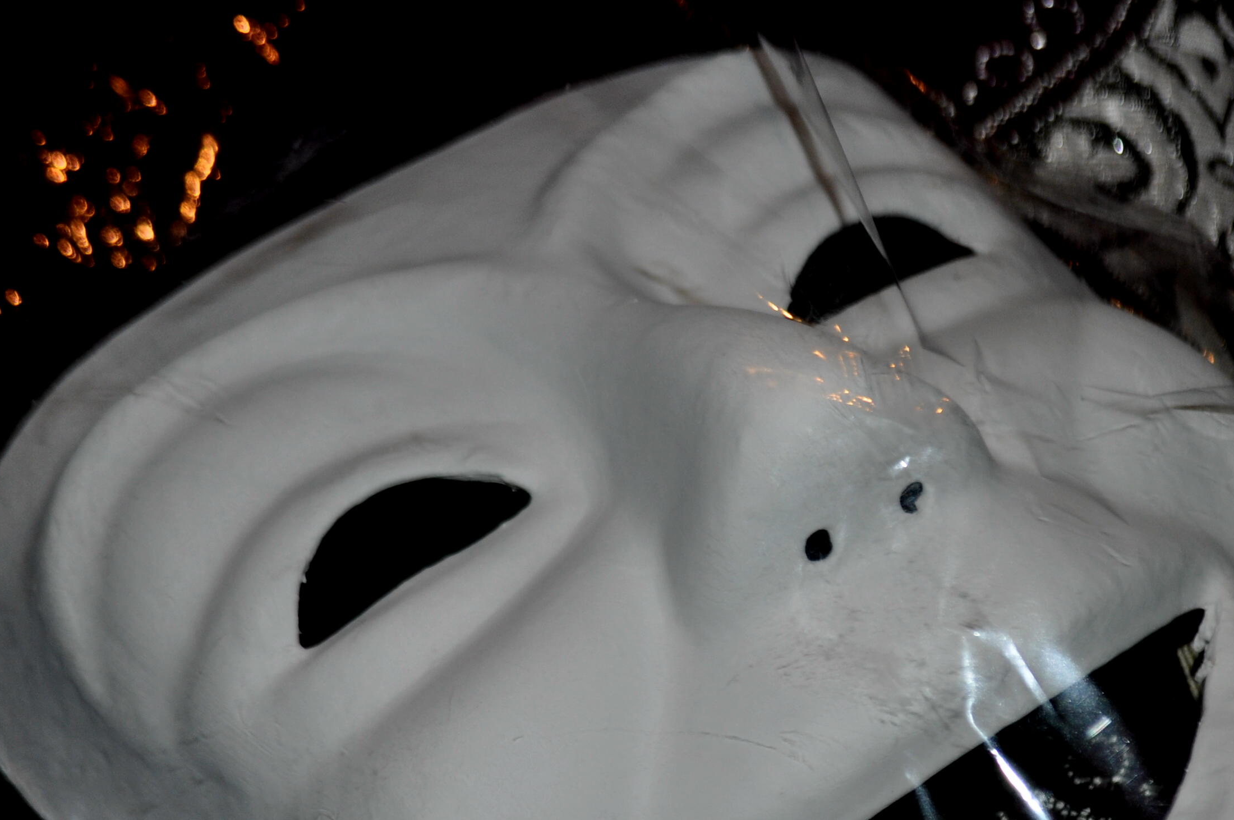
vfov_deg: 17.6
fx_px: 2602
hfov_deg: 26.5
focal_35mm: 76
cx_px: 856
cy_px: 727
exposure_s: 1/60
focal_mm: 26
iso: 250
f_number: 4.2
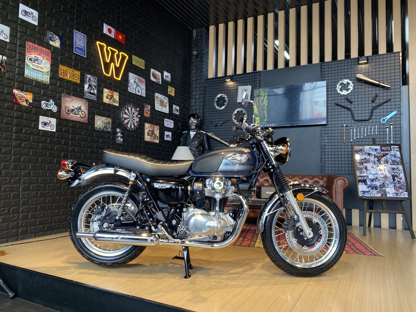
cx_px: 208
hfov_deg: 67.3
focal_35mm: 26
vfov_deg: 53.1
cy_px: 156
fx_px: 312
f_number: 1.8
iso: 100
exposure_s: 1/100
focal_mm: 4.25
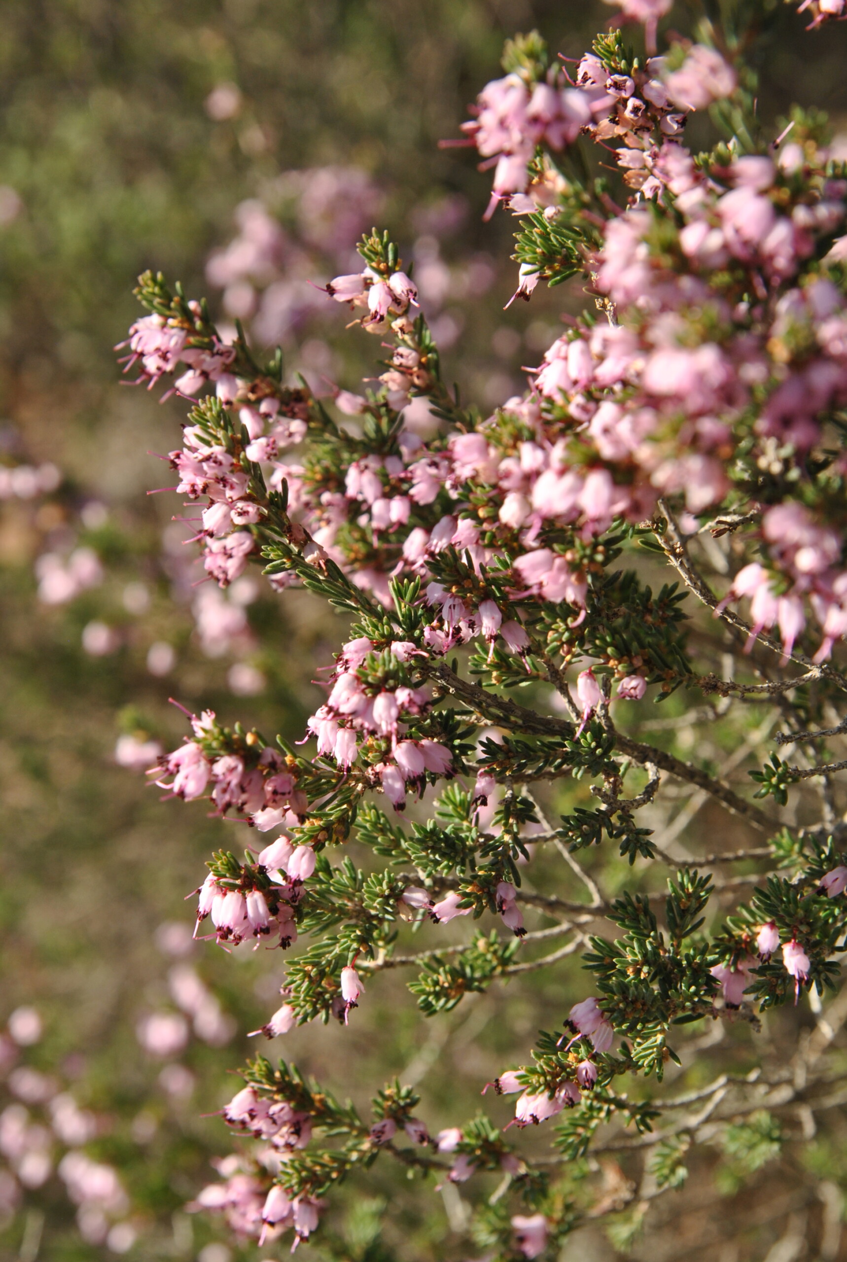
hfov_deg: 28.2
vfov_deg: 41.0
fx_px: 1686
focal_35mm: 48
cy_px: 631
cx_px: 424
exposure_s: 1/320
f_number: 7.1
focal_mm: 32
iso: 200
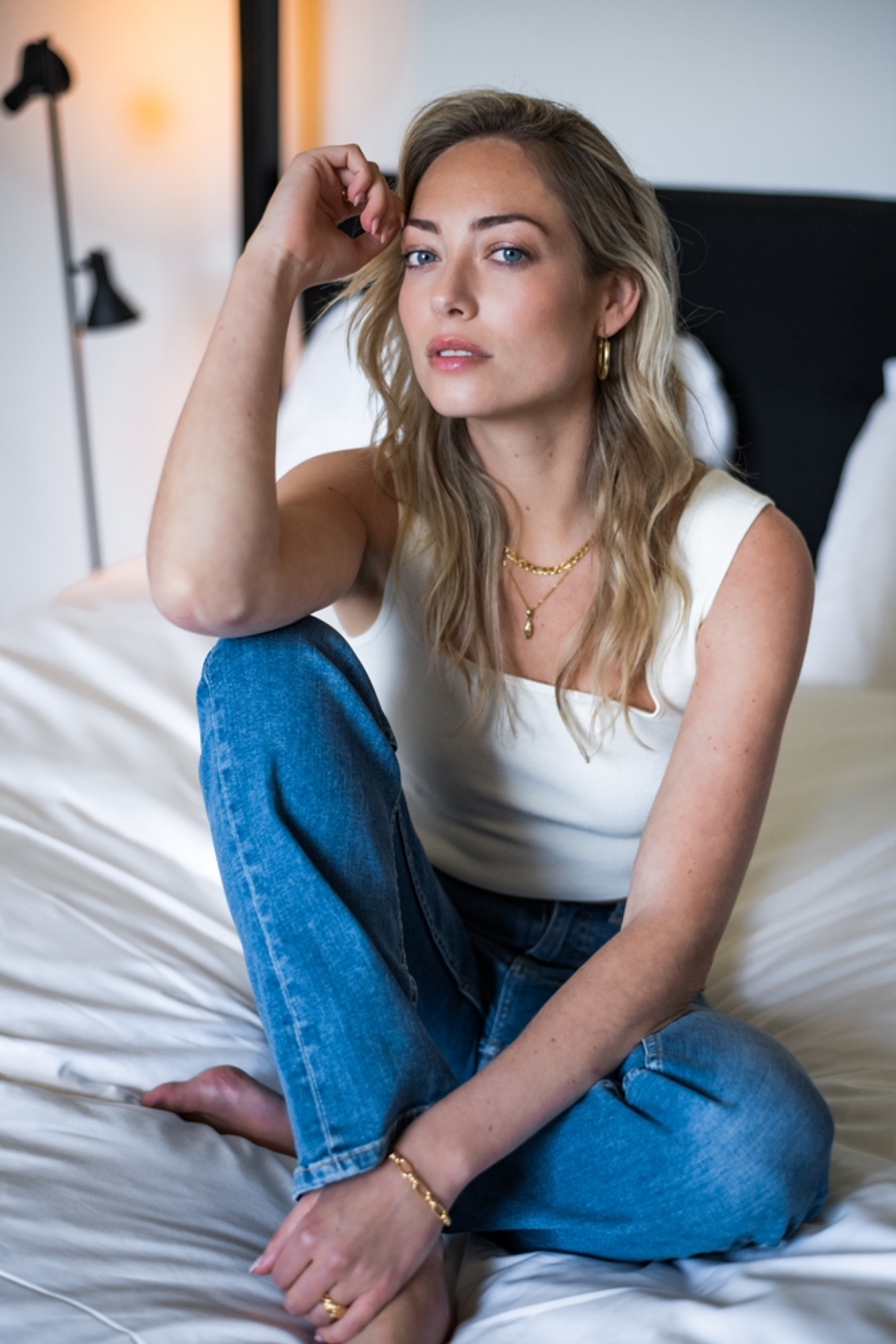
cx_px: 448
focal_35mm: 50
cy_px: 672
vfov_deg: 39.6
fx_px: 1866
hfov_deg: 27.0
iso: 1000
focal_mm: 50
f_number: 2.2
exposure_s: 1/500
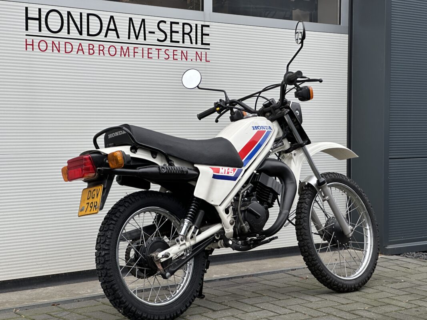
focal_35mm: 77
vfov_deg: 19.1
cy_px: 160
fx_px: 950
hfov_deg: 25.3
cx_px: 214
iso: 50
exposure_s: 1/99
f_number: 2.8
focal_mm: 9
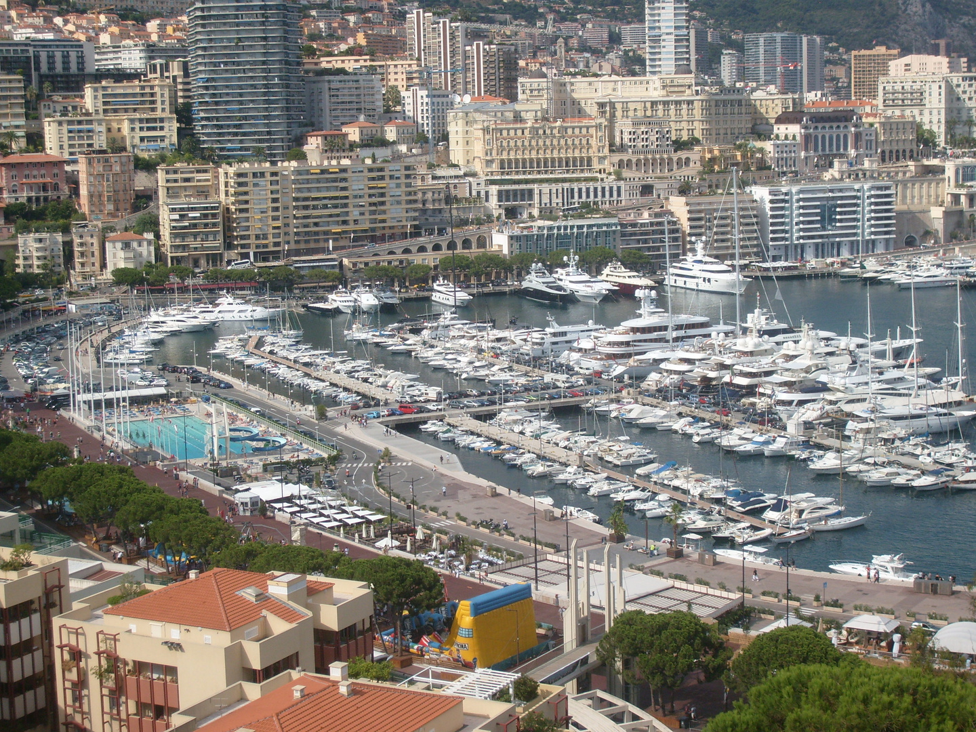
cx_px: 488
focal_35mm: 61
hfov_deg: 31.7
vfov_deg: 24.0
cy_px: 366
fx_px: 1720
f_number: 9.1
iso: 80
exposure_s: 1/180
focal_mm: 10.3
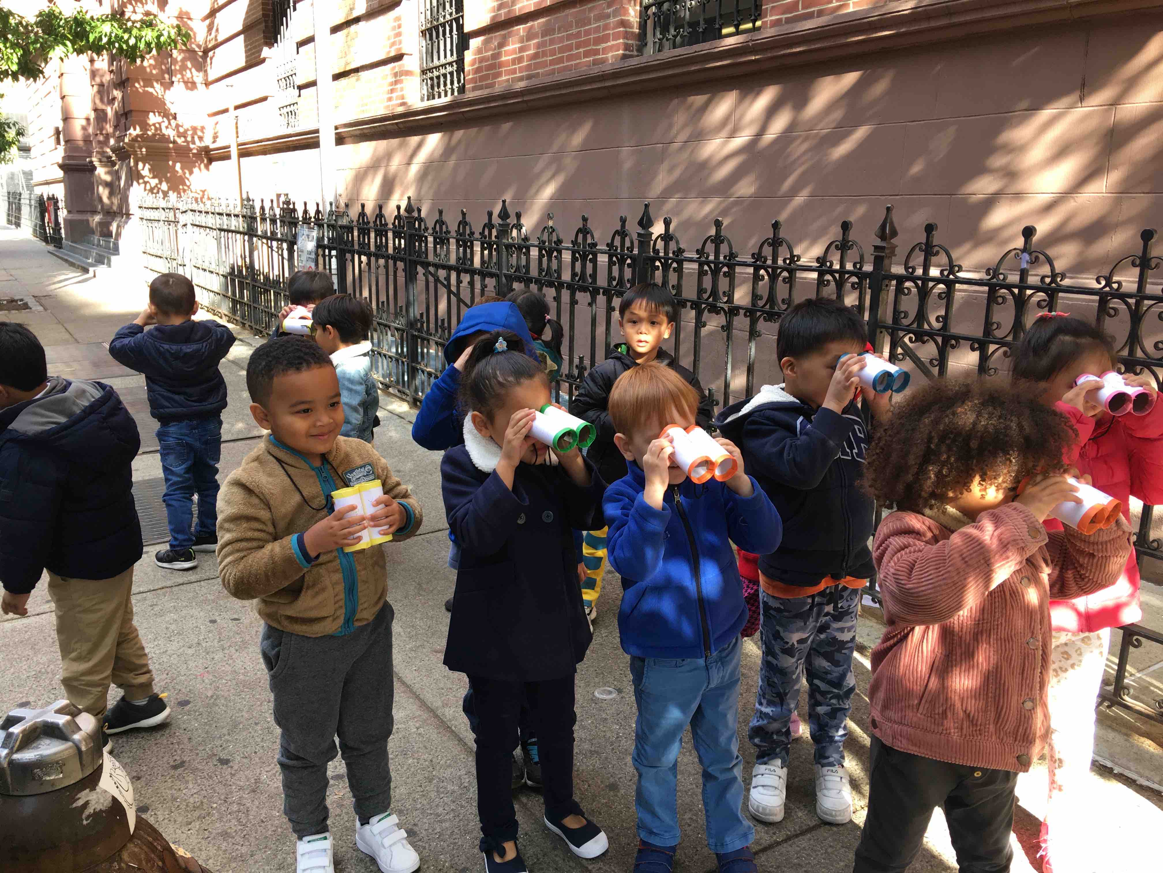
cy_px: 436
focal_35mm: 29
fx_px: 974
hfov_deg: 61.7
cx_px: 582
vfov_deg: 48.2
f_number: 2.2
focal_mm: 4.15
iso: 32
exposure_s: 1/120
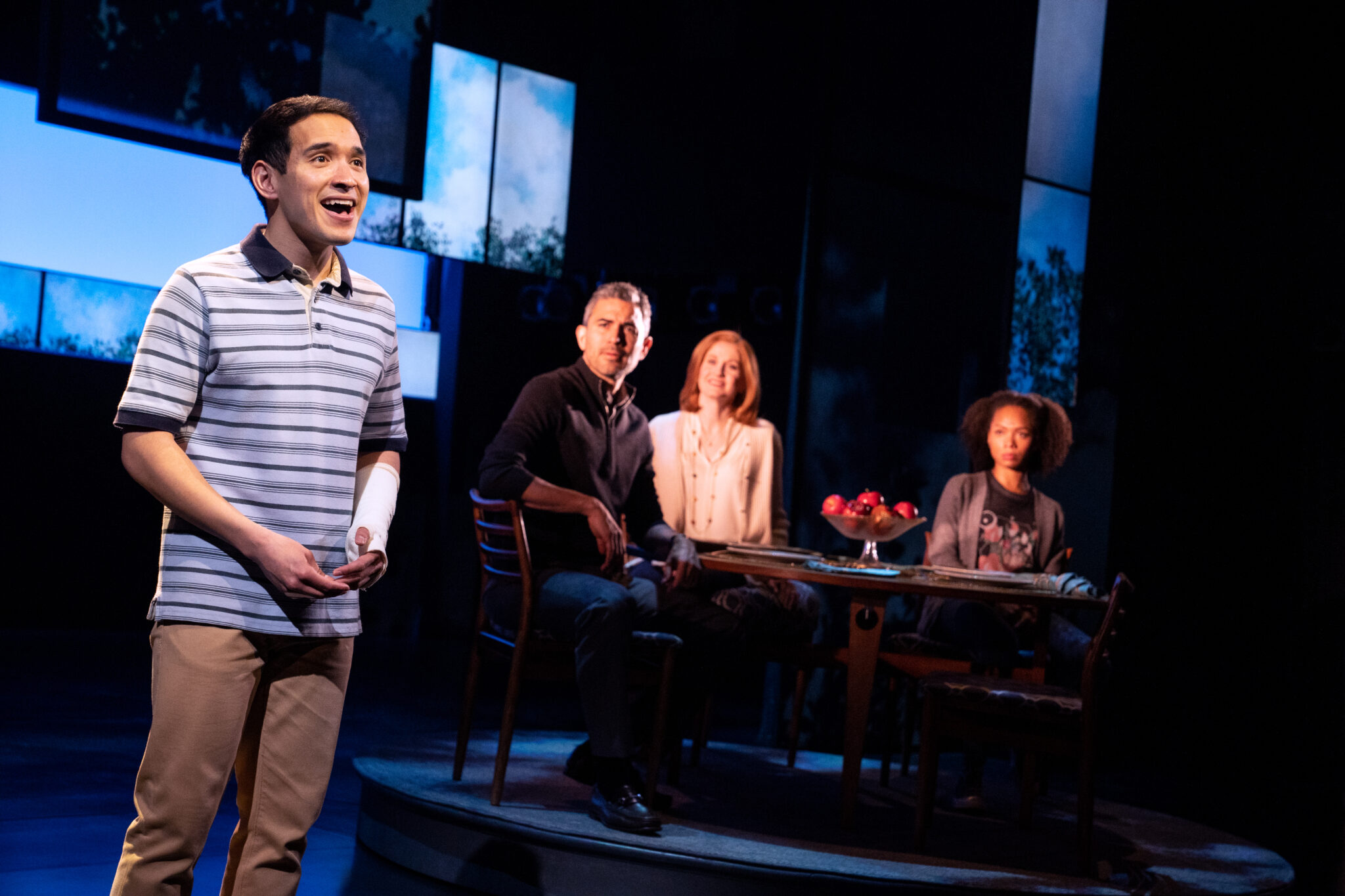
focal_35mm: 70
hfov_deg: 28.8
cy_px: 448
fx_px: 2615
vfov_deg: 19.5
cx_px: 672
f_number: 5
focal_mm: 70
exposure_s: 1/250
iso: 4000
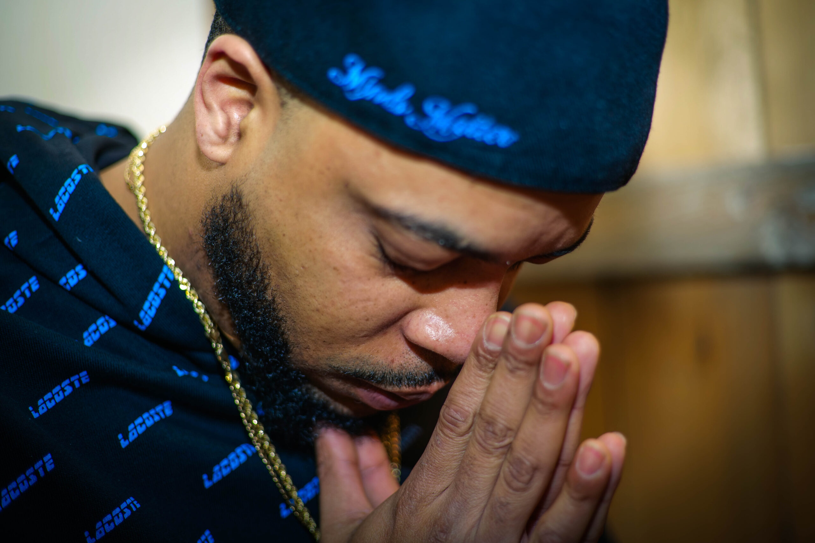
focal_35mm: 50
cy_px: 272
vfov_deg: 27.0
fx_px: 1132
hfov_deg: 39.6
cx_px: 408
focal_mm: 50
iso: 100
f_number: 1.8
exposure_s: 1/80
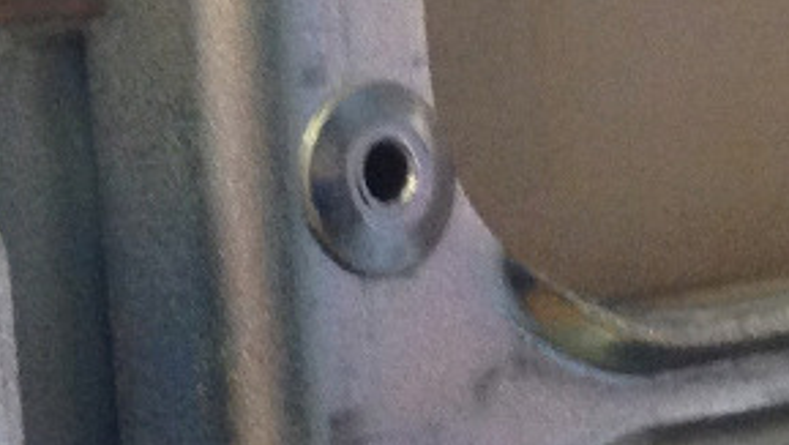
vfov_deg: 6.8
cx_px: 863
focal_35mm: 179
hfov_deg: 11.8
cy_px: 3
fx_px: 3747
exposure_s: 1/20
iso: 200
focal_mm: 4.12
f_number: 2.4
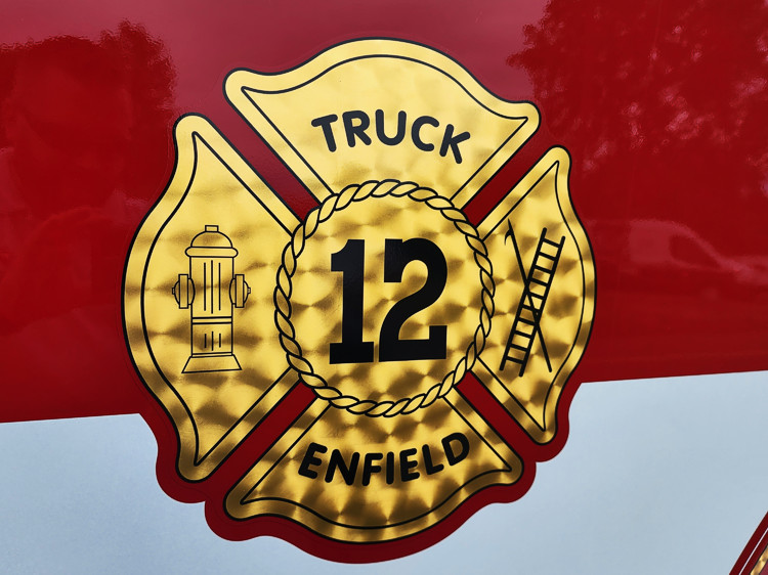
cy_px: 288
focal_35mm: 23
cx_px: 384
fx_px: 510
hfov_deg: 73.9
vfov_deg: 58.9
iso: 12
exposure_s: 1/519
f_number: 1.8
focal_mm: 6.4
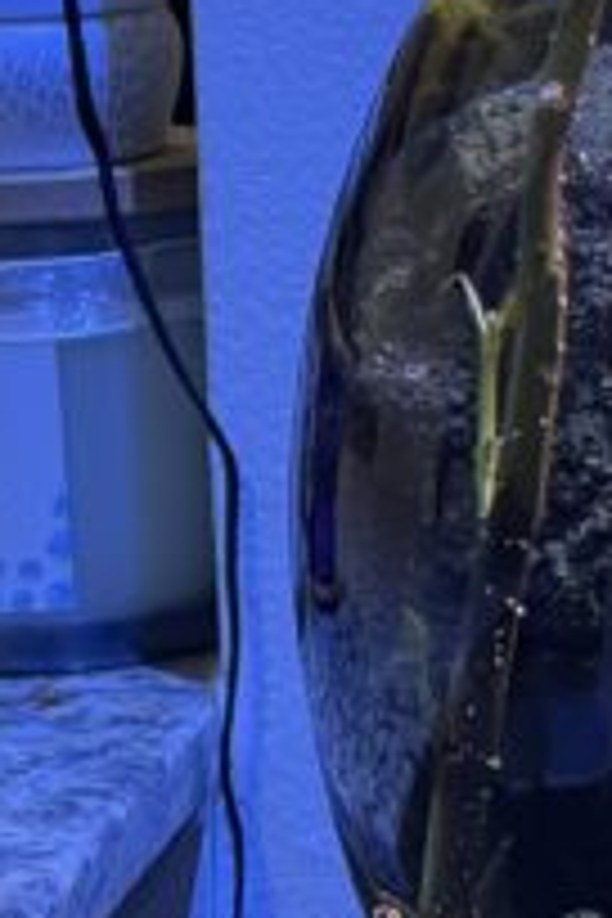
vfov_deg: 8.2
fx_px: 6375
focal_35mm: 250
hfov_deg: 5.4
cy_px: 518
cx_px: 1350
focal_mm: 7.5
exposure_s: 1/60
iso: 200
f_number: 2.2
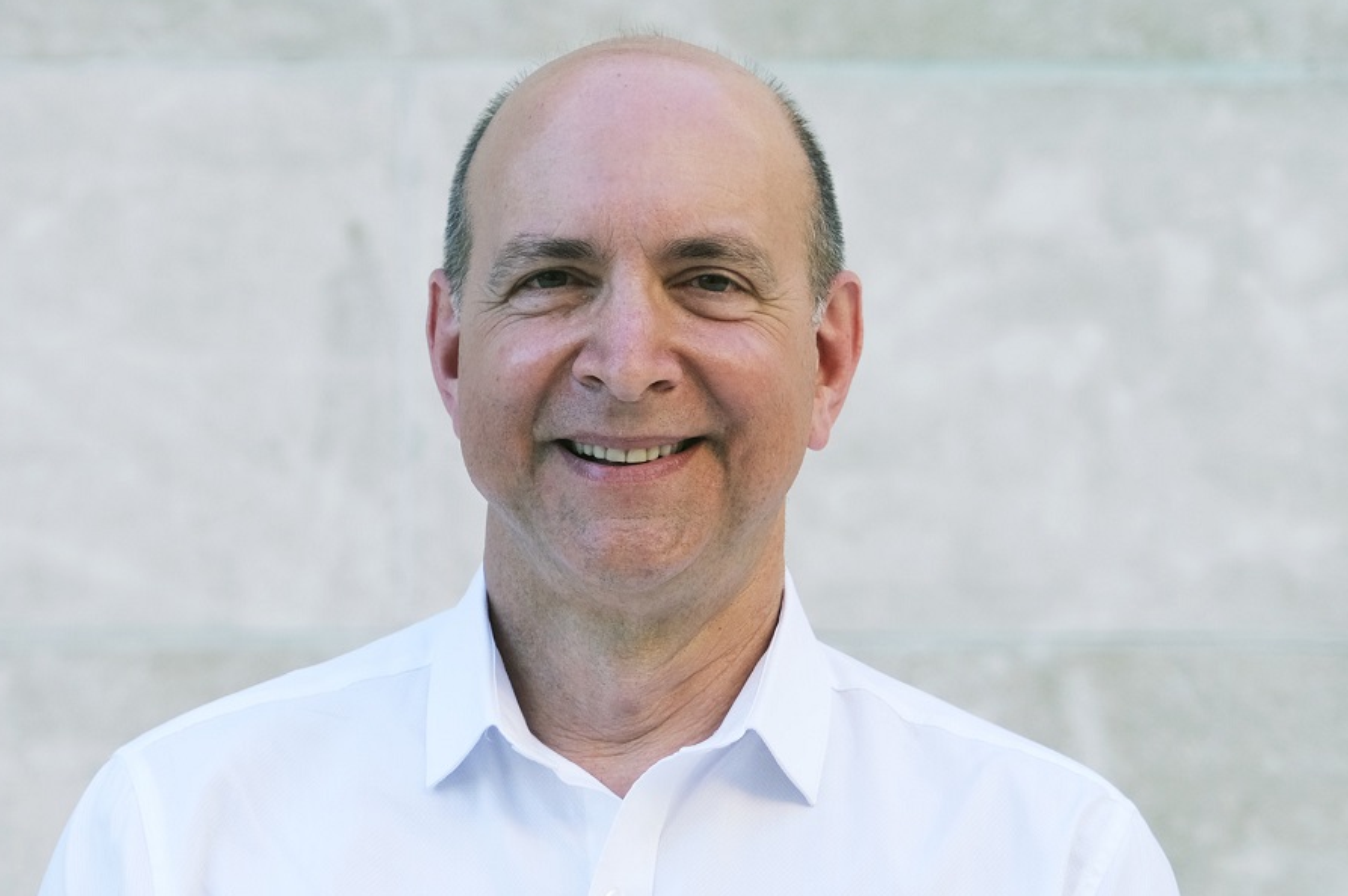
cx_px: 616
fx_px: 4527
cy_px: 459
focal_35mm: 121
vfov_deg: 11.3
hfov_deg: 16.9
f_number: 4
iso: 250
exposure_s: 1/320
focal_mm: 72.1
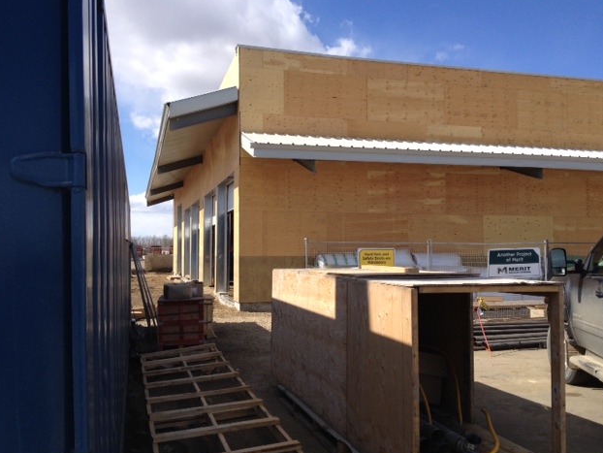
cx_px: 300
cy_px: 227
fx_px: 627
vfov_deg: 39.7
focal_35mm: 36
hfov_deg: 51.3
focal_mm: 4.28
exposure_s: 1/1577
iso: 50
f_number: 2.4
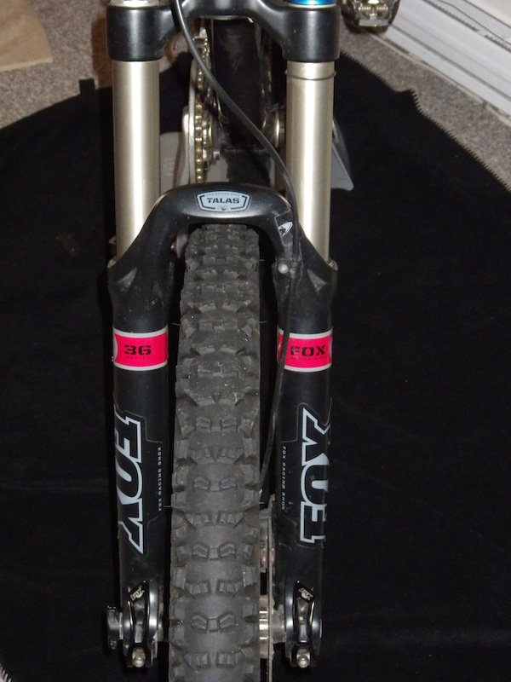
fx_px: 1516
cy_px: 341
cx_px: 256
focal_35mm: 77
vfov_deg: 25.3
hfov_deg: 19.1
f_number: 4.8
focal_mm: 13.7
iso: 1600
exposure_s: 1/80
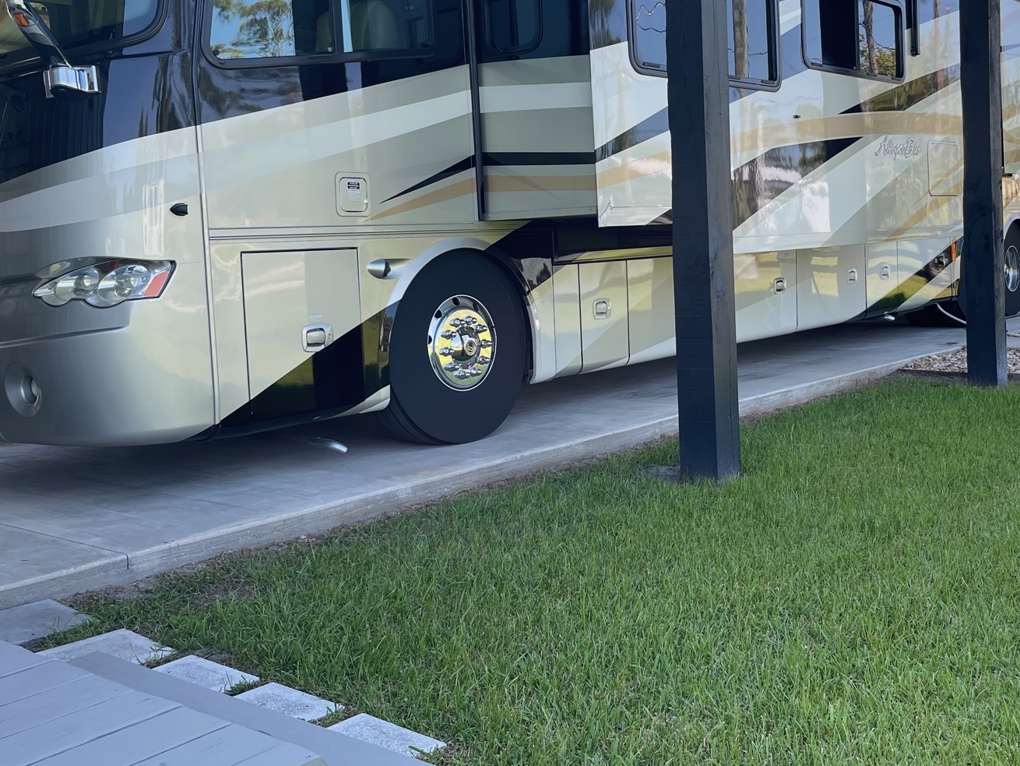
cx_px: 593
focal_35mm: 40
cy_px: 305
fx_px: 1179
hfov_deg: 46.6
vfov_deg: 35.8
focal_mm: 5.1
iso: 32
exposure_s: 1/427
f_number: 1.6
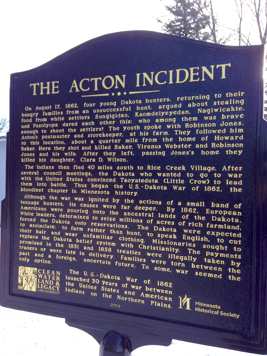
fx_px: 339
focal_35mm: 33
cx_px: 134
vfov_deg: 55.4
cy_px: 178
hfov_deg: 42.9
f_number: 2.4
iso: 50
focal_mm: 4.12
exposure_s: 1/317
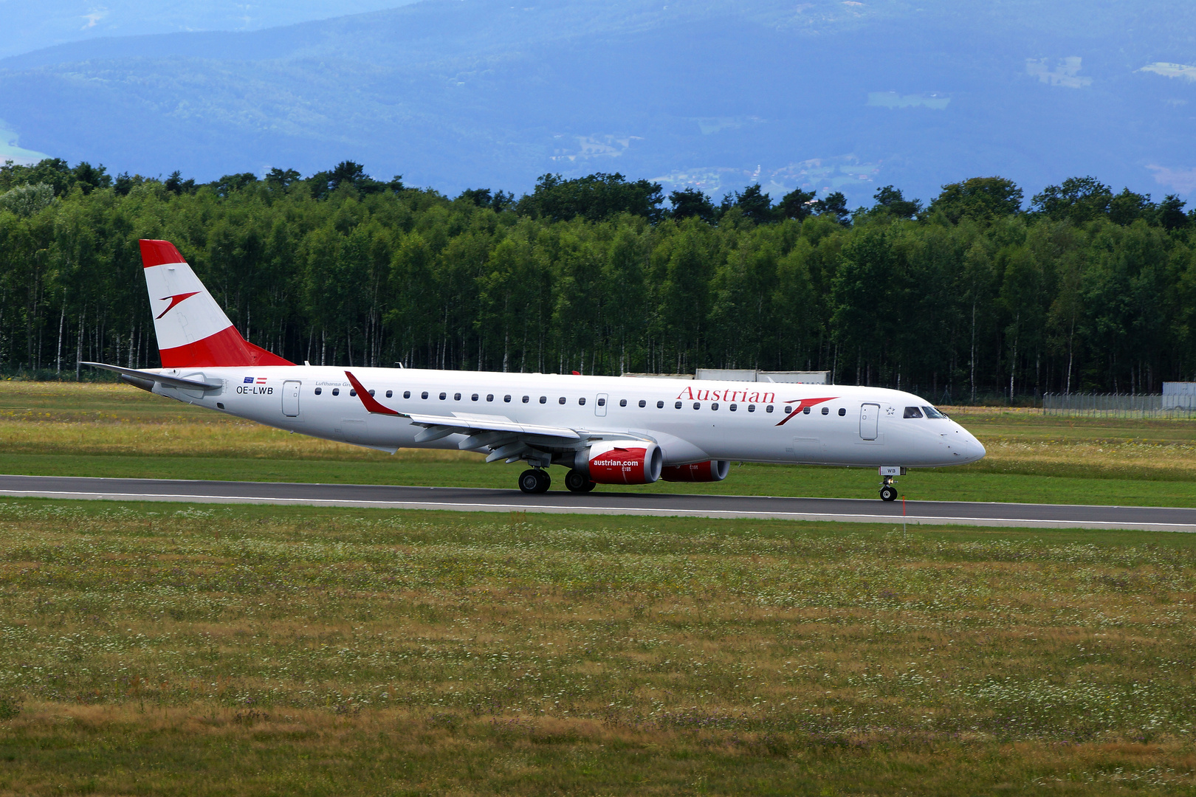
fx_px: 9966
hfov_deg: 6.9
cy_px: 398
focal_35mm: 300
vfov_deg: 4.6
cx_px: 598
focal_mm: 200
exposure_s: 1/400
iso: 100
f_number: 7.1
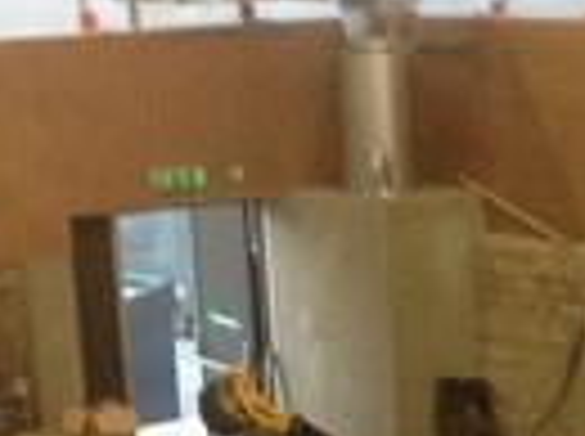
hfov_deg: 10.3
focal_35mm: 190
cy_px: 1025
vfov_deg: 7.3
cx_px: 598
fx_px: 3205
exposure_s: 1/24
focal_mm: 3.3
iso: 80
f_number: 2.4
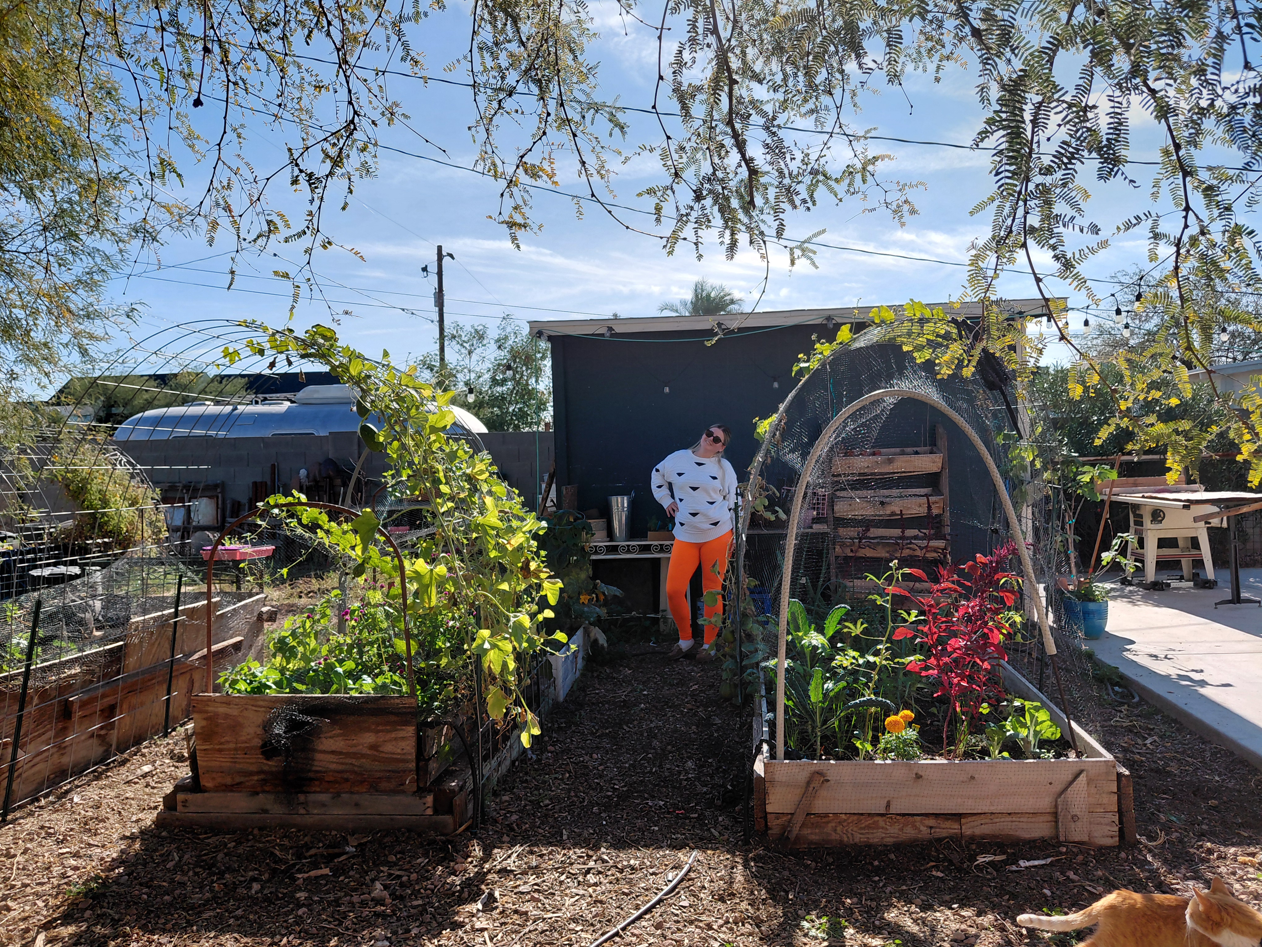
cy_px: 474
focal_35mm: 25
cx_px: 631
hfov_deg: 69.4
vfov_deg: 54.9
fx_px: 911
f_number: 1.8
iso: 50
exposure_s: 1/2153
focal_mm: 4.69
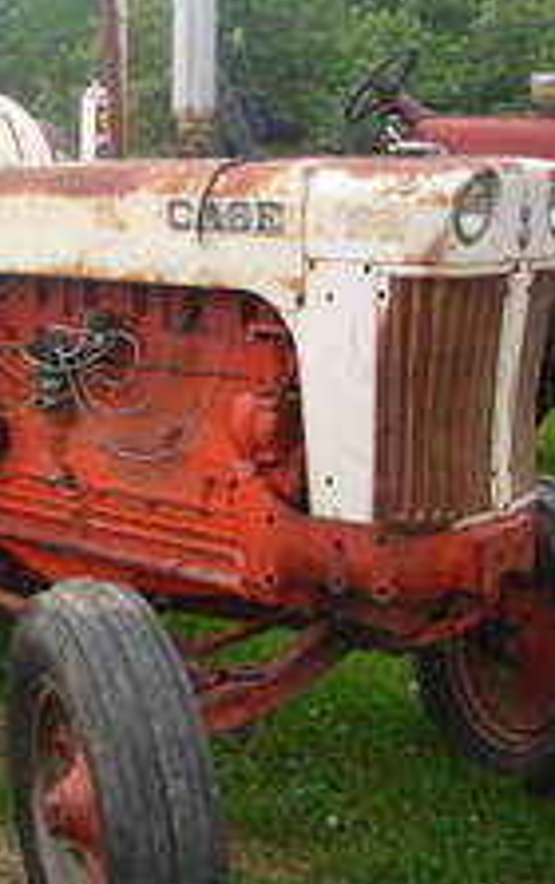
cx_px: -24
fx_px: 1496
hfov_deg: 20.2
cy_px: 412
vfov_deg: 32.9
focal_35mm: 62
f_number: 3.2
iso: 50
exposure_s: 1/92
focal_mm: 6.3
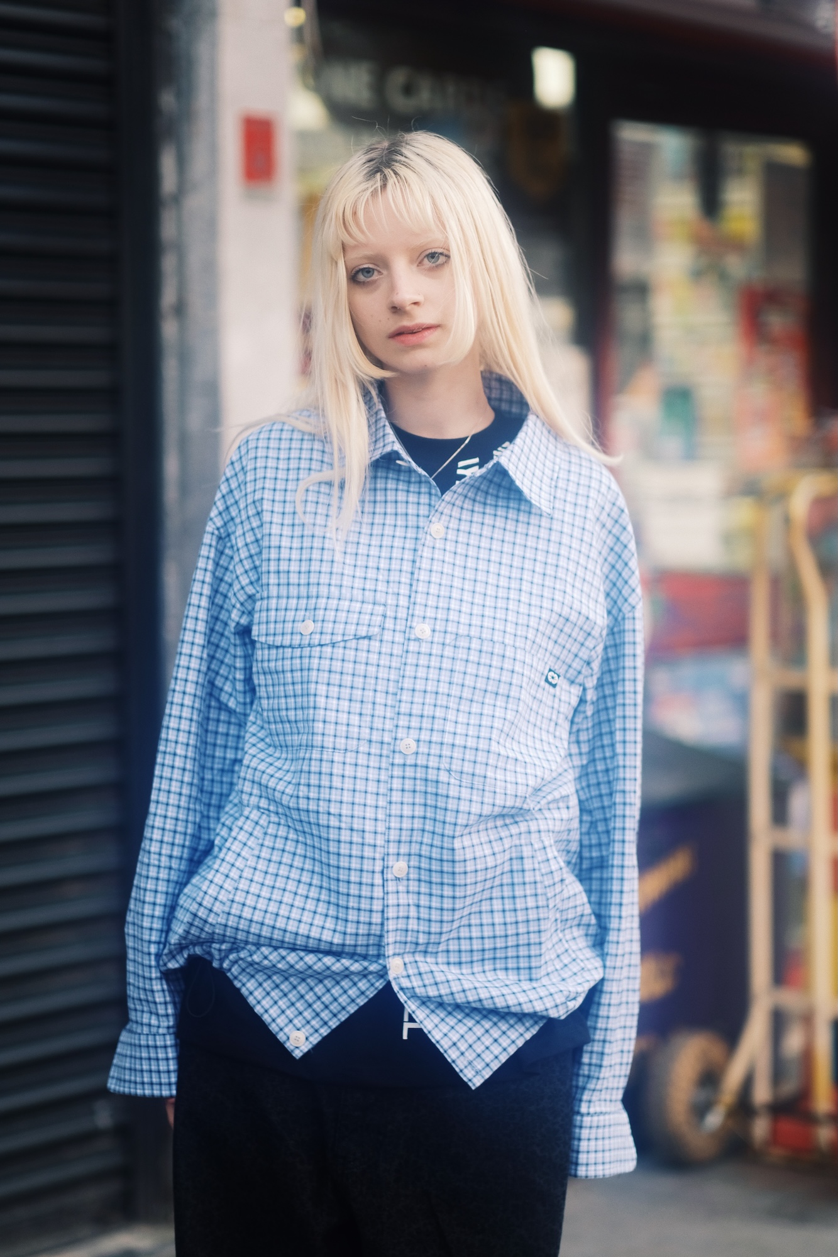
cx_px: 419
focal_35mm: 84
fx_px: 2933
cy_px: 628
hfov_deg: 16.3
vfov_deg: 24.2
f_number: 1.2
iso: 100
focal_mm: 56
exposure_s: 1/125
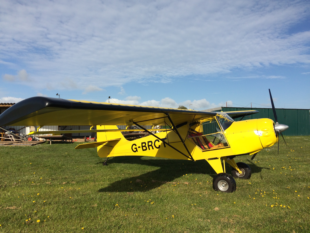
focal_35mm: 29
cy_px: 116
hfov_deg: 61.7
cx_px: 155
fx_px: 260
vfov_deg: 48.2
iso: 32
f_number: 2.2
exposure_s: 1/2564
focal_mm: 4.15
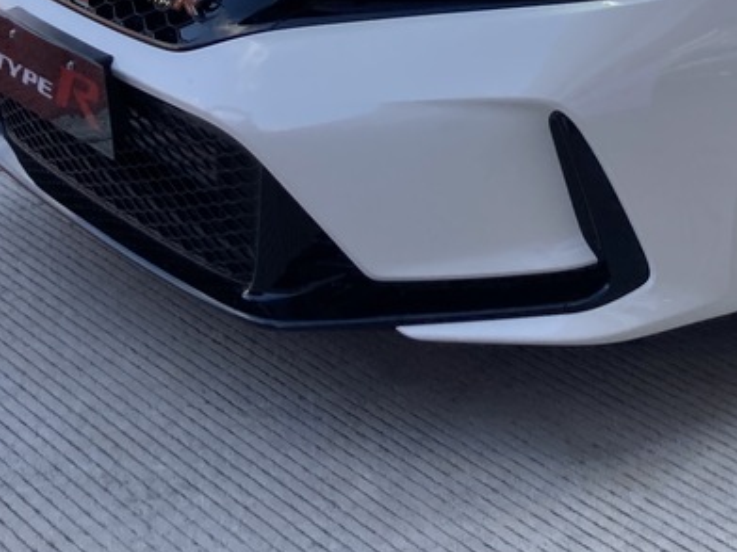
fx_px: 1830
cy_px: -130
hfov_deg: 21.2
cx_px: 890
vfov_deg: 16.4
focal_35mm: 86
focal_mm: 3.99
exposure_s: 1/326
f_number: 1.8
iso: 20
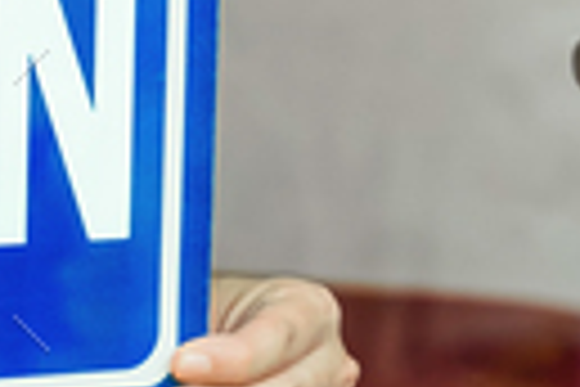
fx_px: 5510
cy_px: -268
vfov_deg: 4.0
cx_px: -126
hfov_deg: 6.0
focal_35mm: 342
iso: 800
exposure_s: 1/125
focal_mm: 75
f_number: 5.6
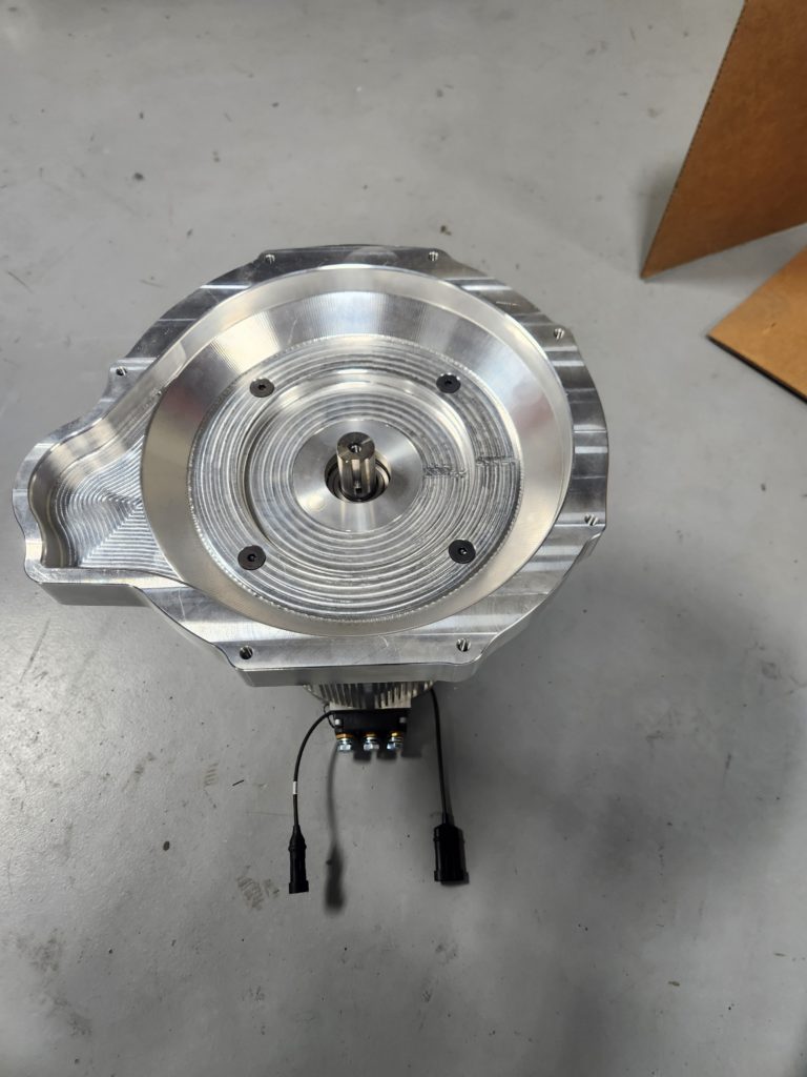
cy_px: 538
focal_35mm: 23
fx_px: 715
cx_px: 404
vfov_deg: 73.9
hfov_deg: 58.9
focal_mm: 5.4
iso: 100
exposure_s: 1/180
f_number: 1.8
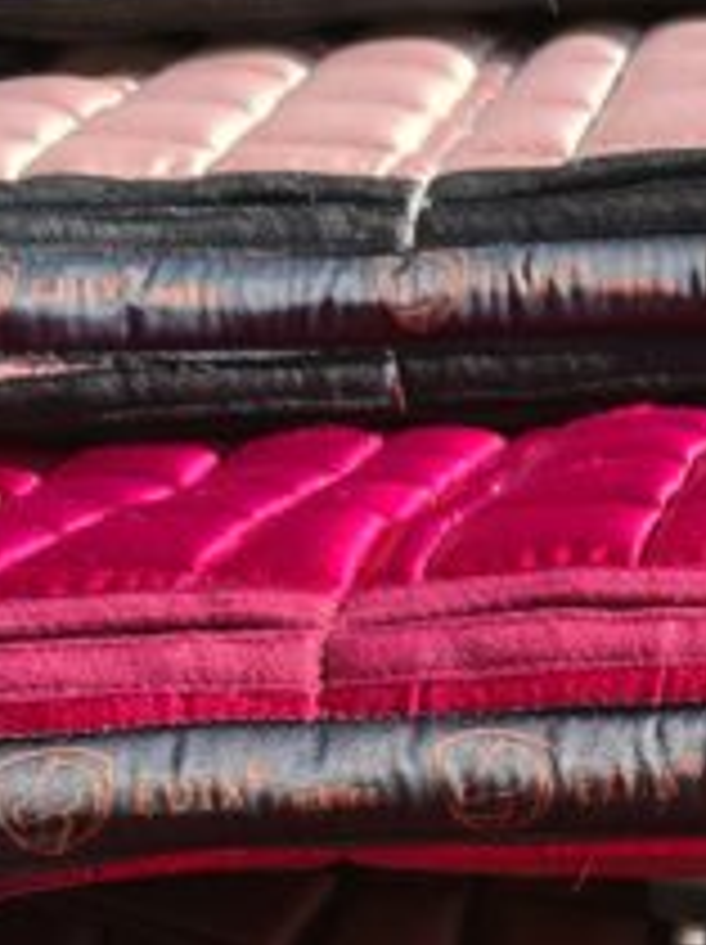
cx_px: 751
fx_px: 3461
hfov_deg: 11.5
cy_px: 1323
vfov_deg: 14.7
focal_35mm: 127
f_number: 1.8
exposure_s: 1/810
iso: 50
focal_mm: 5.4
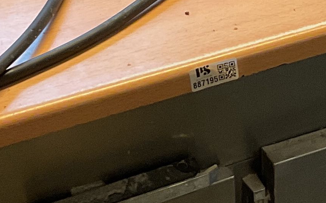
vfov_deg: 9.0
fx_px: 1288
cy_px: -23
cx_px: 328
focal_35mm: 145
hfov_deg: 14.2
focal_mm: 3
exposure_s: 1/50
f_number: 1.8
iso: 64
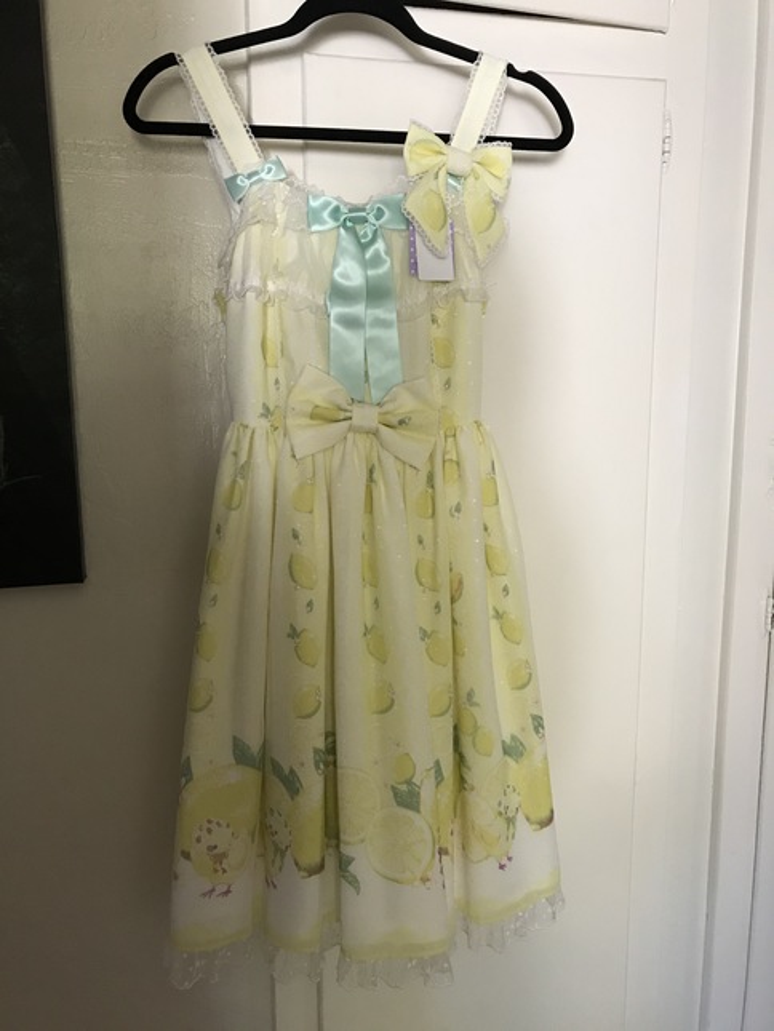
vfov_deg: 63.4
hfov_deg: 49.8
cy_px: 516
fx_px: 834
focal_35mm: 28
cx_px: 387
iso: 50
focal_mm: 3.99
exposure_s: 1/15
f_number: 1.8
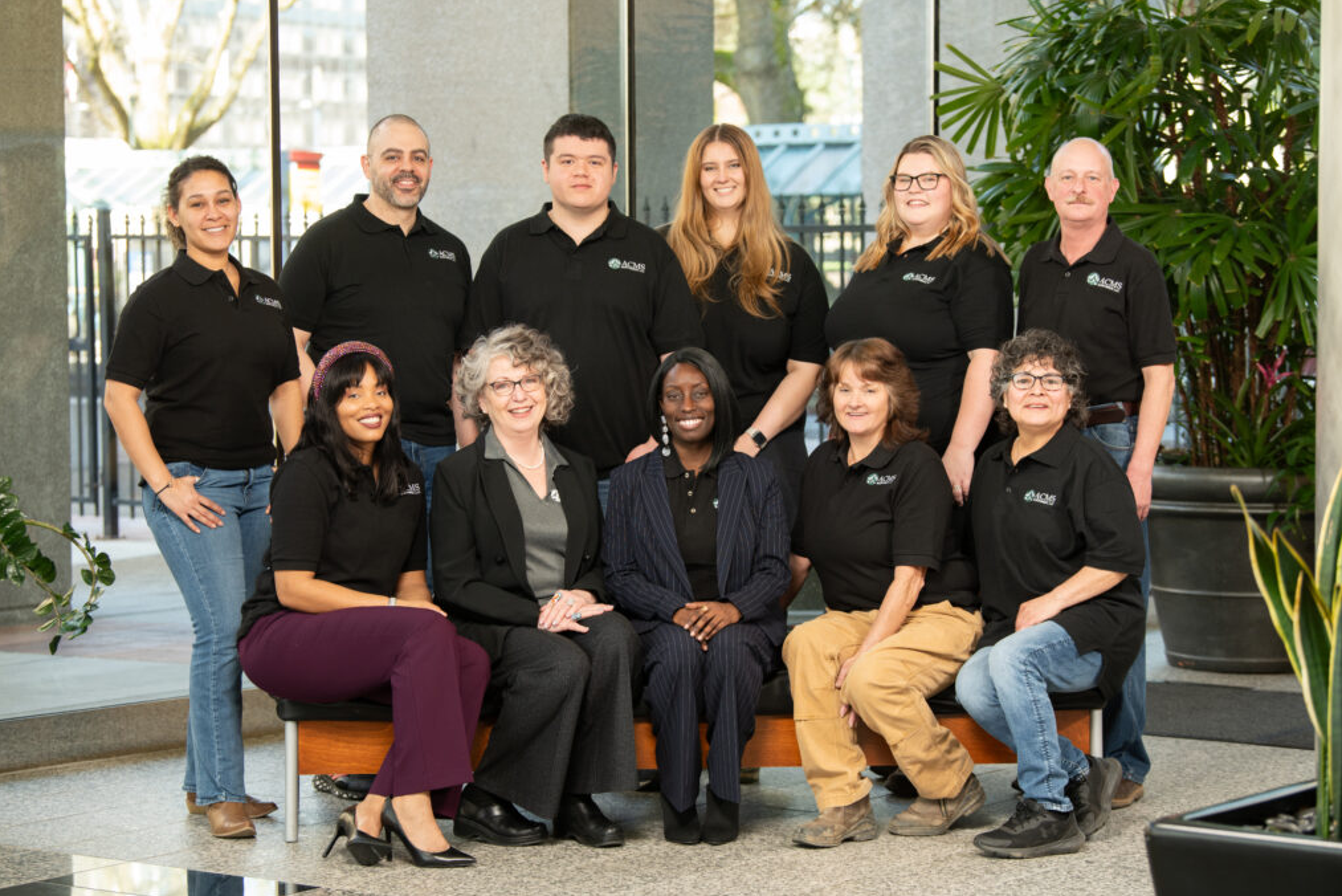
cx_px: 666
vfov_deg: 14.3
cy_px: 450
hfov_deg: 21.2
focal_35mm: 96
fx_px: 3579
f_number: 4.5
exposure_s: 1/60
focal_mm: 95
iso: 400
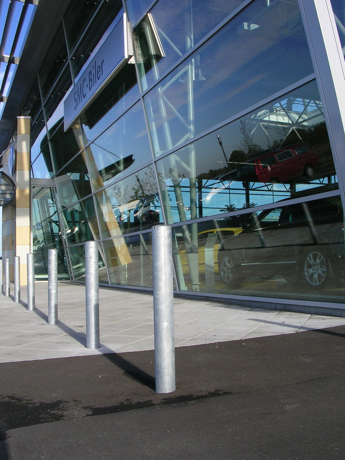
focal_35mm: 38
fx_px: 505
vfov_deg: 49.0
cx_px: 172
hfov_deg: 37.7
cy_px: 230
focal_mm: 5.8
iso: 50
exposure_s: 1/203
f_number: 5.6
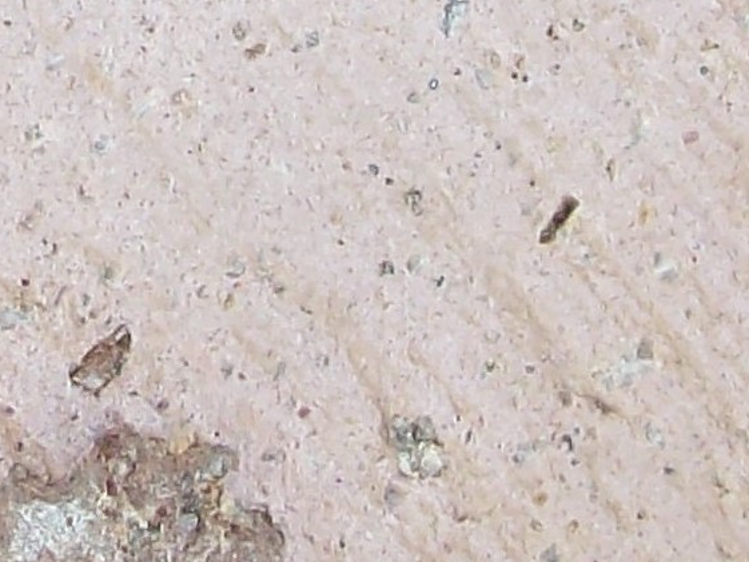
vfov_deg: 10.6
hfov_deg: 14.8
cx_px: 456
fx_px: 2878
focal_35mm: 133
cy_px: -399
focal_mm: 5.7
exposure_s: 1/228
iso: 64
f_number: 2.8
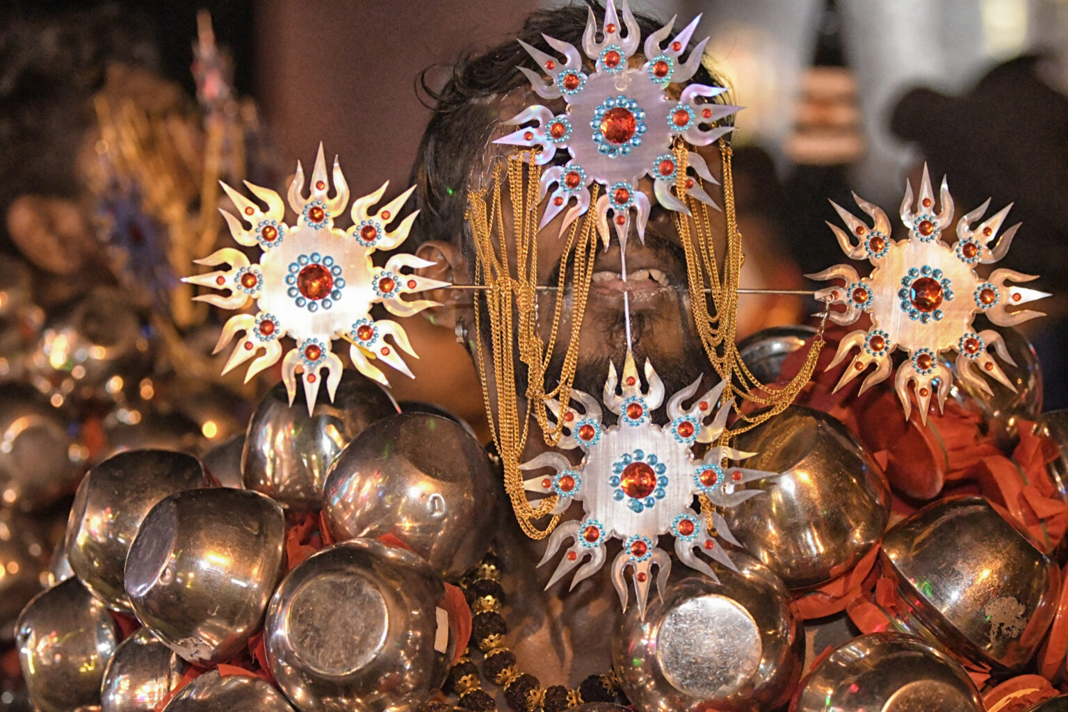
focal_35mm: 105
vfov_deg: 13.0
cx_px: 534
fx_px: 3115
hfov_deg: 19.5
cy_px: 356
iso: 12800
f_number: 2.8
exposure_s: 1/100
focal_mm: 70
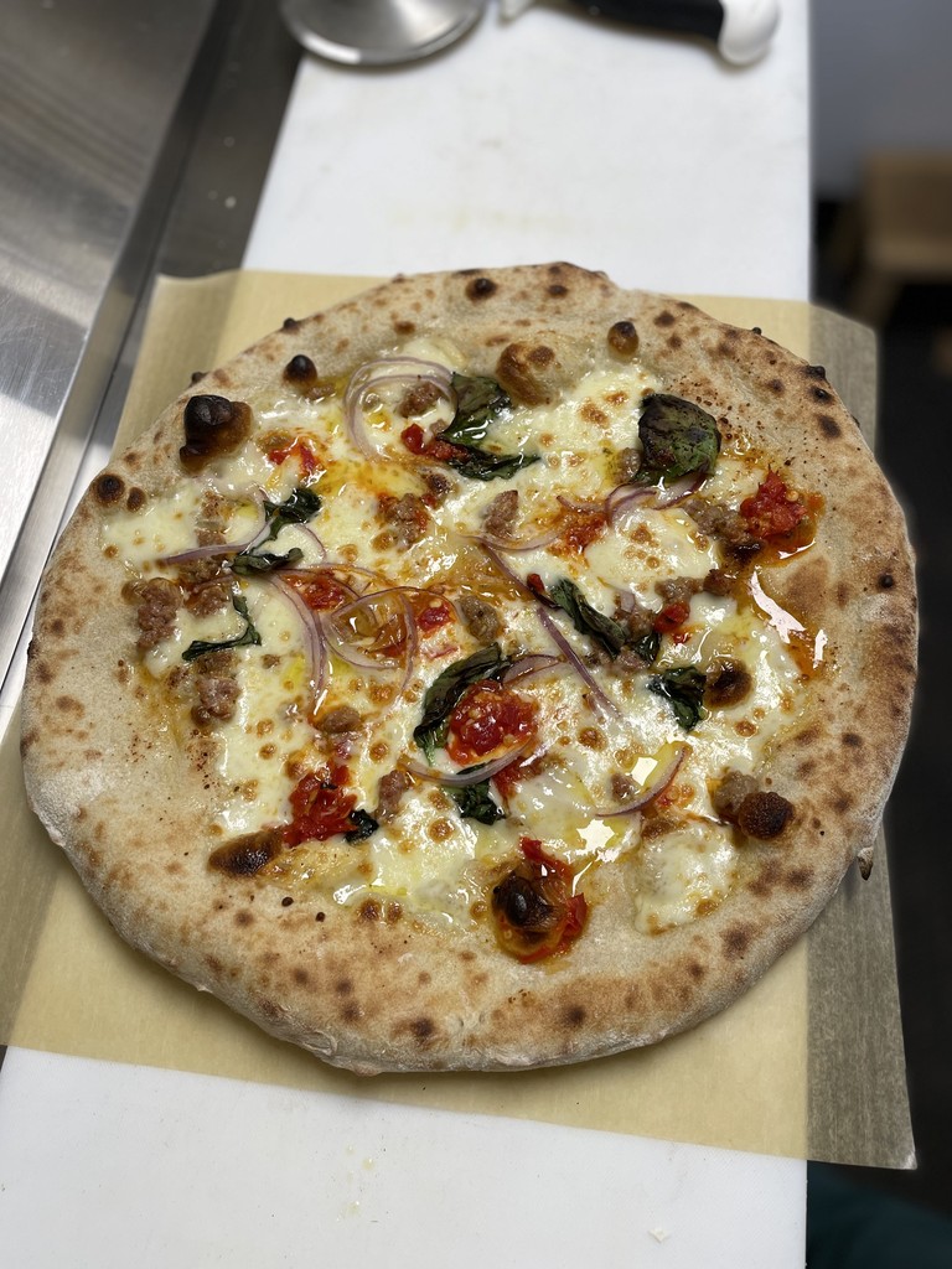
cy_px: 634
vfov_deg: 67.3
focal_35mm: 26
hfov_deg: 53.1
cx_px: 476
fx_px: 953
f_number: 1.6
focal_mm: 4.2
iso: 40
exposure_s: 1/62
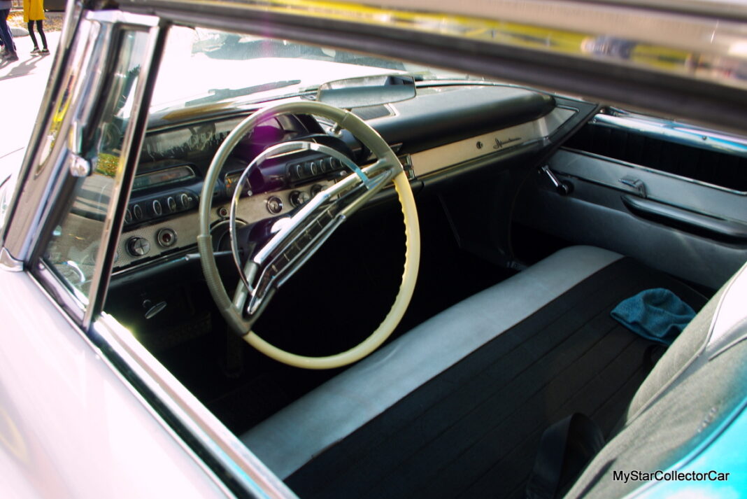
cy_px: 250
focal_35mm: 27
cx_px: 374
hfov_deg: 67.4
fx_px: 560
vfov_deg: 48.0
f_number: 5.6
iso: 100
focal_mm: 18
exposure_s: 1/125
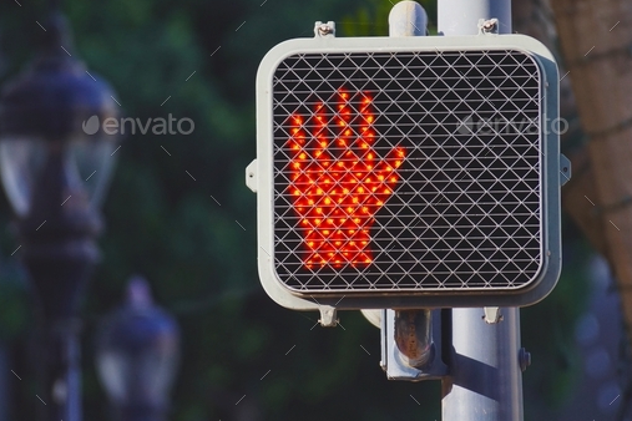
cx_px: 322
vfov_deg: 2.6
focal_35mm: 524
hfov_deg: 3.9
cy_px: 184
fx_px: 9198
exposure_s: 1/500
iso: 800
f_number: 5.6
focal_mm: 300
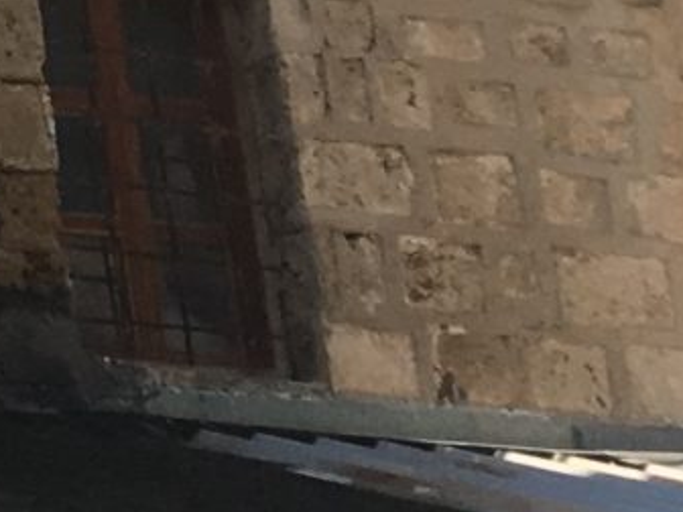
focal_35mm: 221
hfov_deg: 7.6
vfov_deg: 6.5
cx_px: -1492
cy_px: -494
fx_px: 4360
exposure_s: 1/1261
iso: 25
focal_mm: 4.15
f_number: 2.2
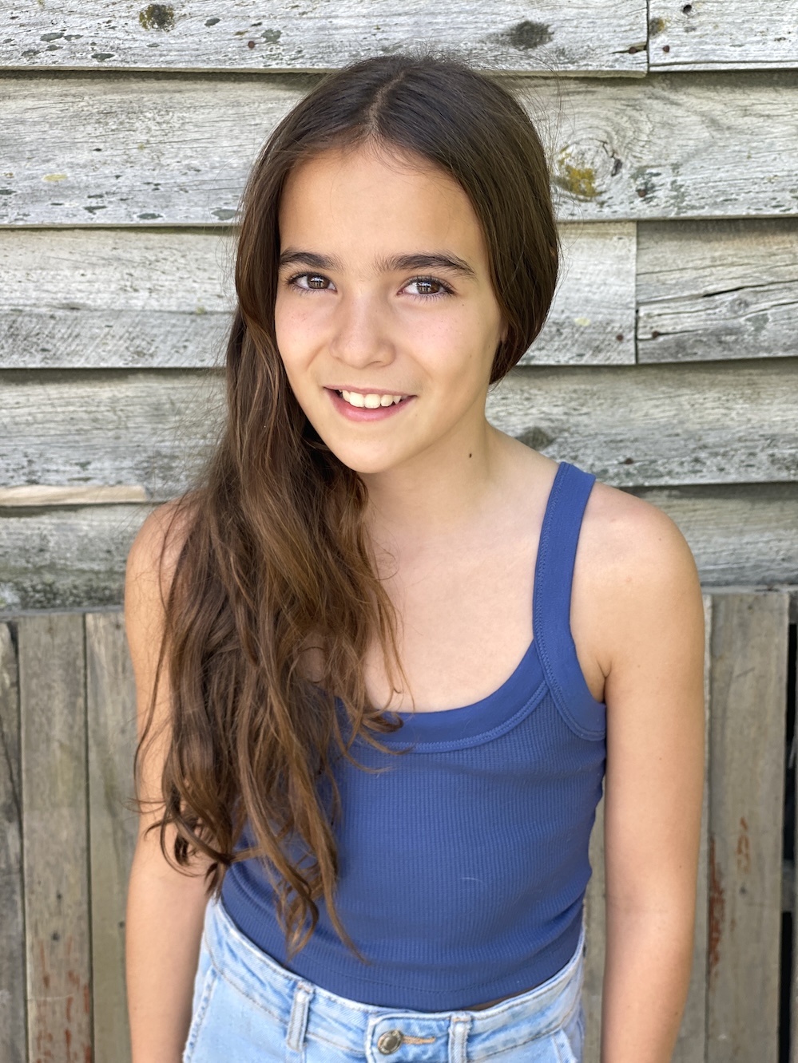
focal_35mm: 52
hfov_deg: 28.0
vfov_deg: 36.8
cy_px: 532
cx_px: 399
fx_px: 1598
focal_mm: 6
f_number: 2
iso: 20
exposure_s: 1/190
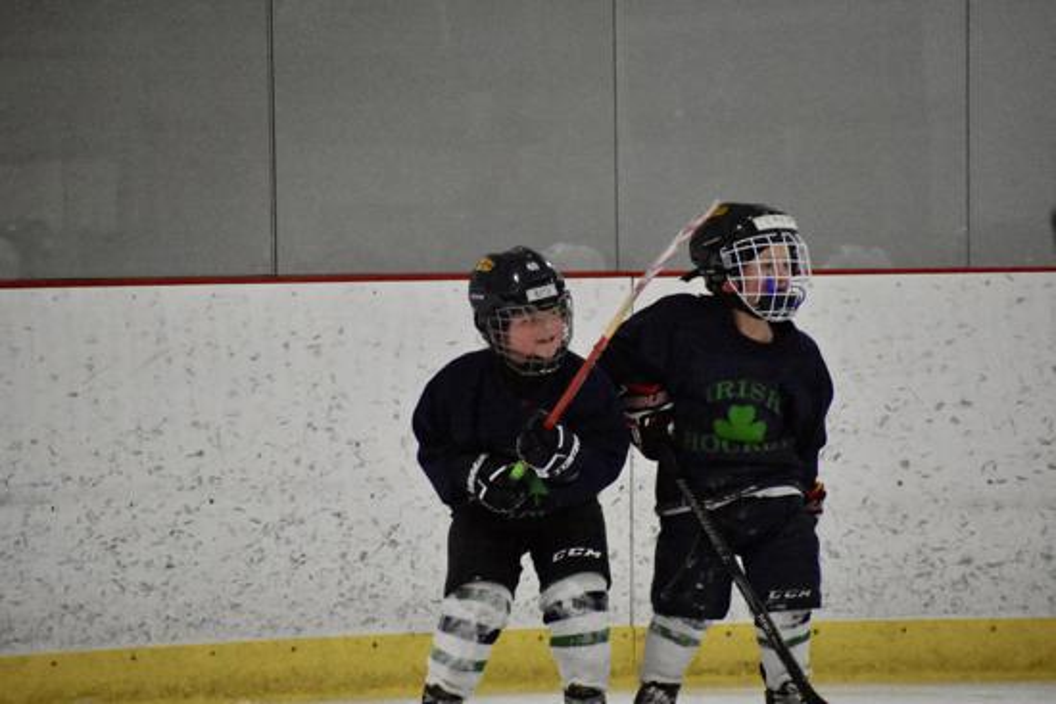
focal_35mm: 345
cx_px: 528
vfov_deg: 4.0
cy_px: 352
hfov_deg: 6.0
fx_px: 10122
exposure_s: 1/1000
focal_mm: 230
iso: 11400
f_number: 5.6
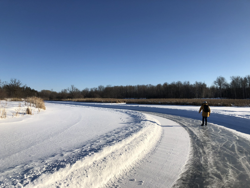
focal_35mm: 28
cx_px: 125
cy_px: 94
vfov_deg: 49.7
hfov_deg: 63.4
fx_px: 202
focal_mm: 3.99
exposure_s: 1/3472
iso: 25
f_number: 1.8
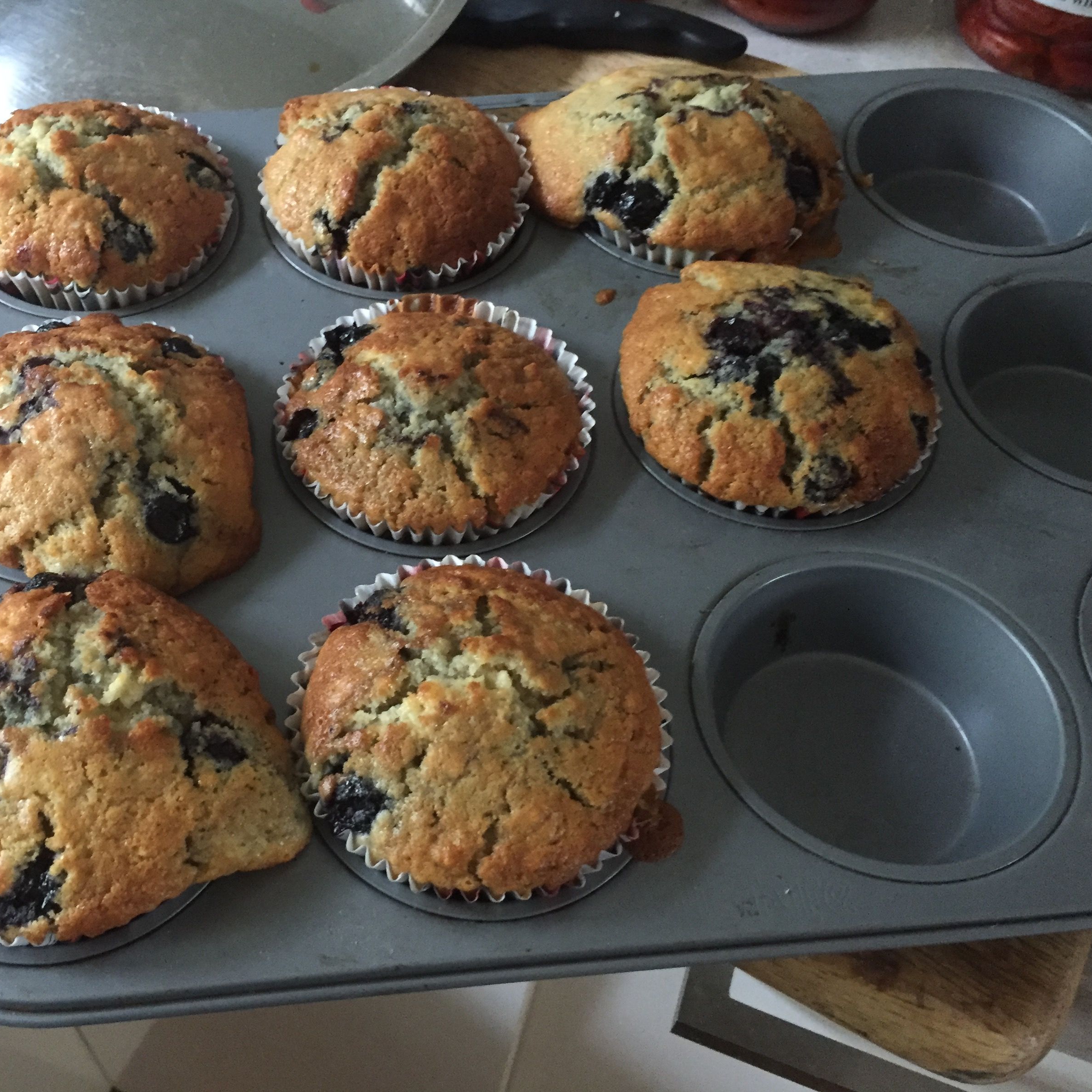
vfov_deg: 47.2
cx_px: 389
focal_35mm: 35
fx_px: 1249
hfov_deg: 46.7
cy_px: 537
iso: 250
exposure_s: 1/17
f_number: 2.2
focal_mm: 4.15
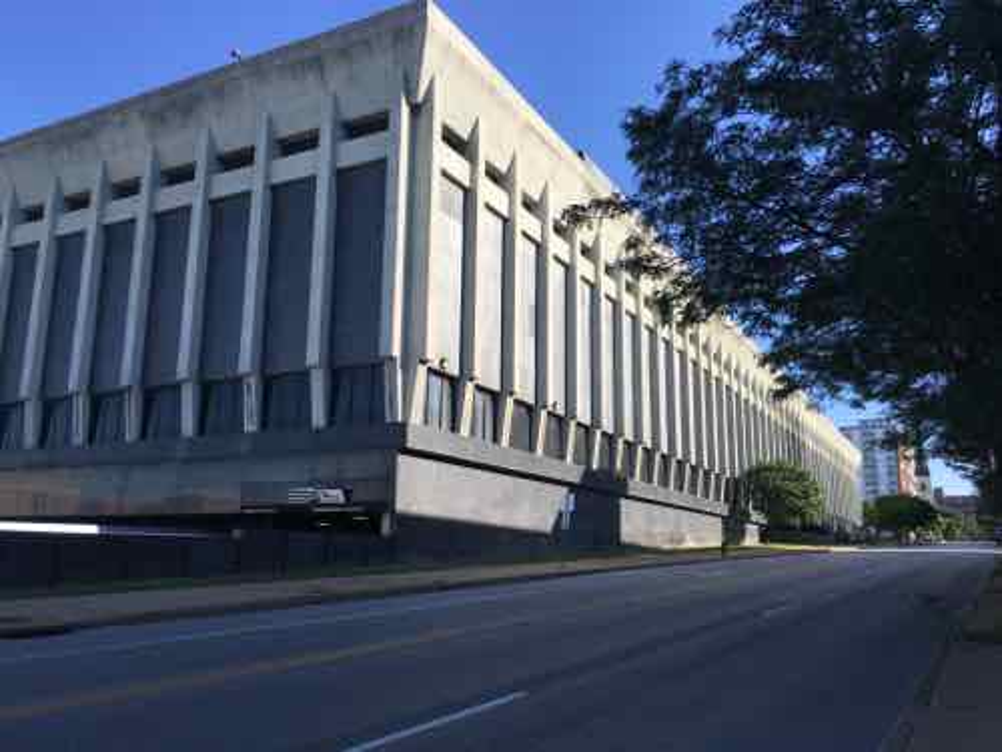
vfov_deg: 48.2
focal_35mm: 29
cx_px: 501
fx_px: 839
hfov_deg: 61.7
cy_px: 376
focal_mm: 4.15
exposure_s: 1/962
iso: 25
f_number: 2.2
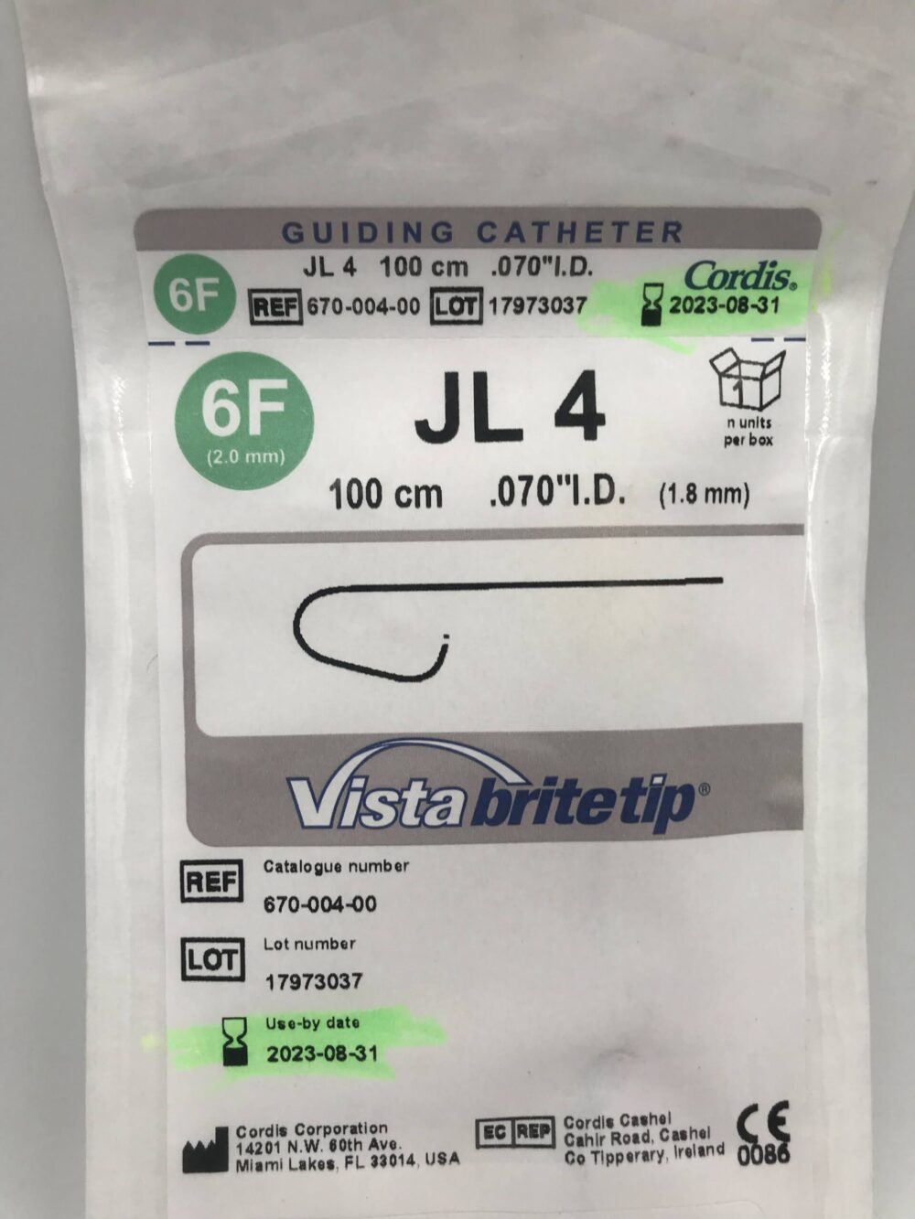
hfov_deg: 49.8
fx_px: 987
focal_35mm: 28
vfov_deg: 63.4
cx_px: 458
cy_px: 610
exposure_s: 1/159
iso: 20
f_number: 1.8
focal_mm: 3.99
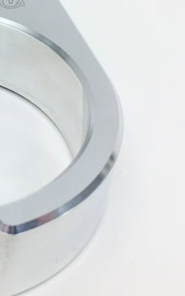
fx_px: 629
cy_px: 97
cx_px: -70
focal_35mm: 78
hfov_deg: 15.7
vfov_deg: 26.3
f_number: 2.2
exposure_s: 1/225
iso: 25
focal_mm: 4.15
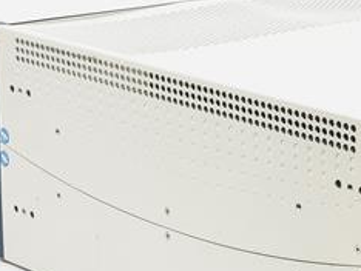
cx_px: 420
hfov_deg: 19.4
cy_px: 182
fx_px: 1002
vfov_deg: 15.4
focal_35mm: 96
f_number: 13
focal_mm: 26
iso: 200
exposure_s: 1/160
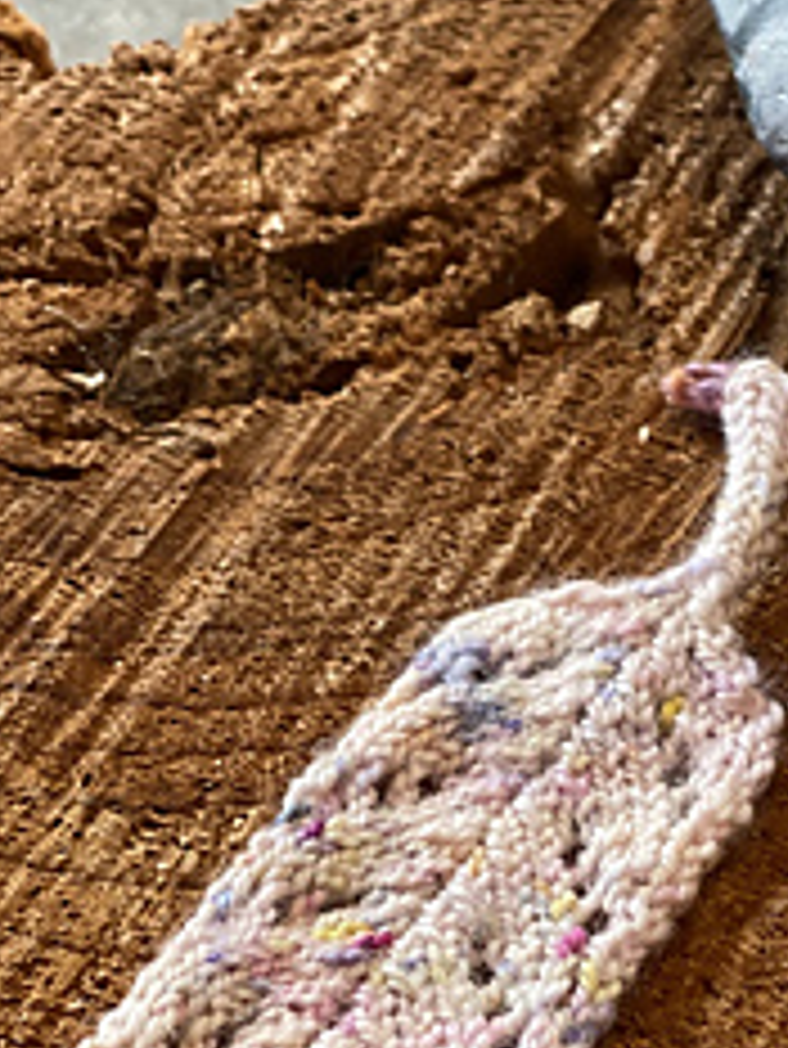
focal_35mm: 143
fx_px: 4336
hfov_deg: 10.2
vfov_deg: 13.8
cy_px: 702
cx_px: 919
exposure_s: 1/40
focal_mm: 6
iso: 125
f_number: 2
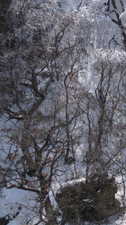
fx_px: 732
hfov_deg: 7.7
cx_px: 451
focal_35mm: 123
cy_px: 12
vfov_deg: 17.1
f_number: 8
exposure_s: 1/250
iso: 100
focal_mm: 16
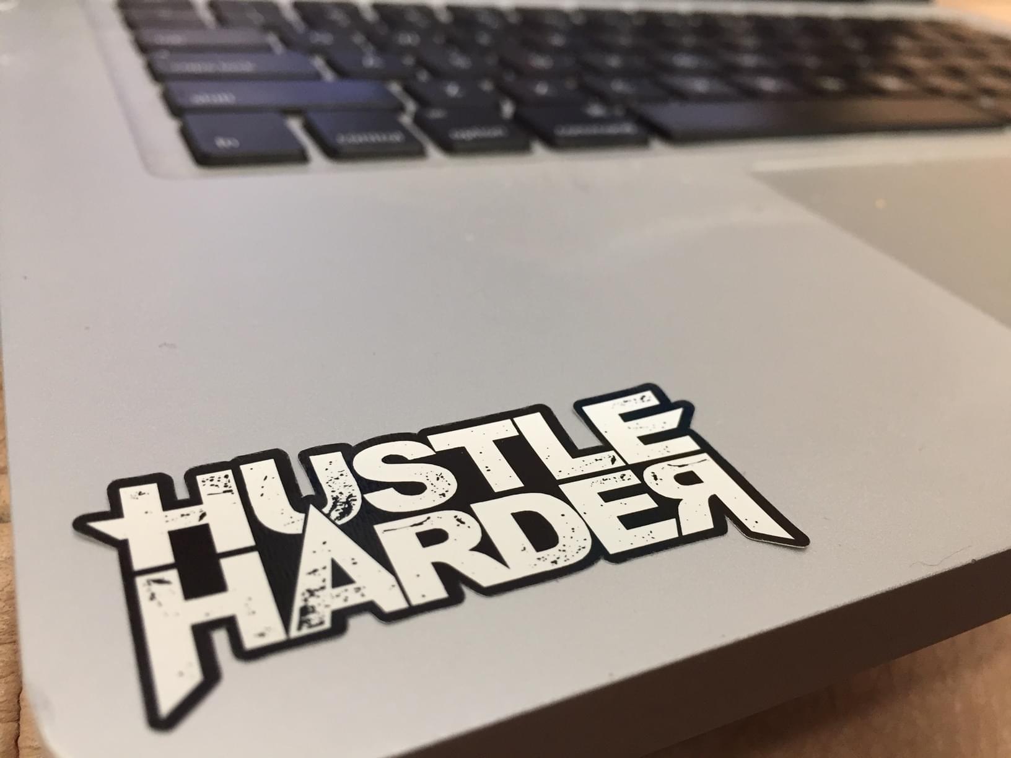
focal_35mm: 29
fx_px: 847
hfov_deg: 61.7
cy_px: 379
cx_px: 506
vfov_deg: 48.2
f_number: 2.2
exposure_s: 1/30
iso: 80
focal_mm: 4.15
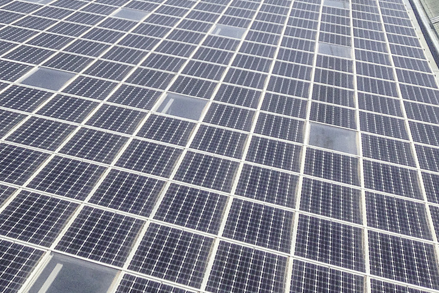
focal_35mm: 76
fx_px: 927
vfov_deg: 17.1
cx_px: 24
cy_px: -67
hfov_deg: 25.6
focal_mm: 4.12
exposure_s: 1/2463
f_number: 2.4
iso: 50
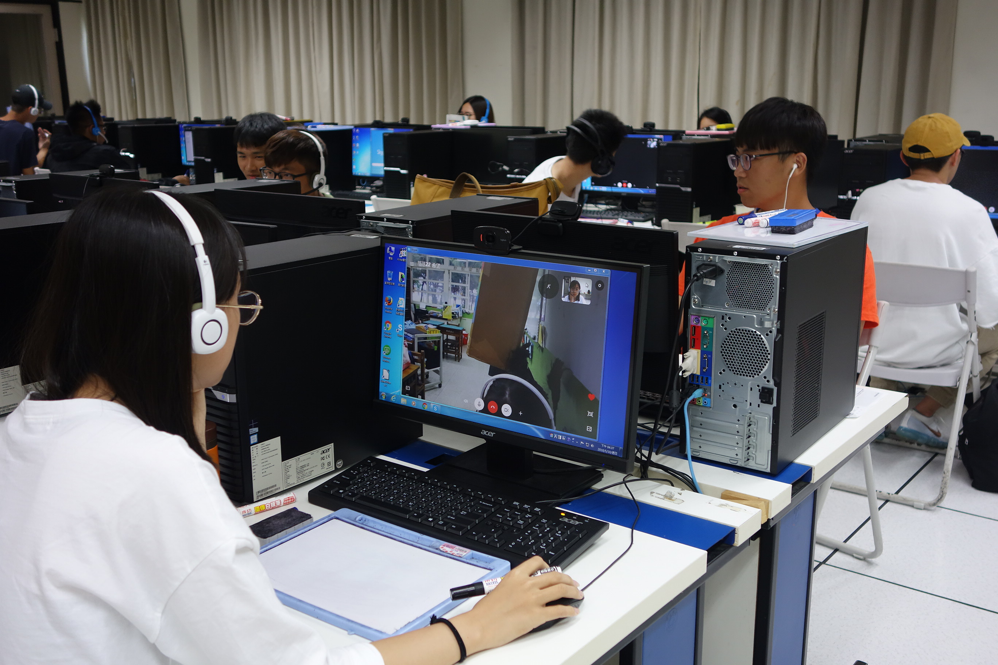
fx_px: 1026
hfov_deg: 51.9
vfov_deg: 35.9
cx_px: 499
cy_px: 332
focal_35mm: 37
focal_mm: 13.9
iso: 640
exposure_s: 1/100
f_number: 2.8
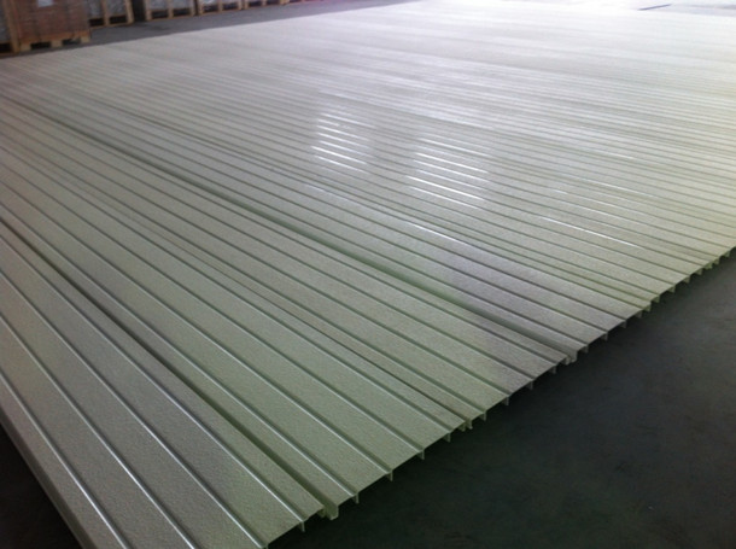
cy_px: 274
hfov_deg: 52.7
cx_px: 368
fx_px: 743
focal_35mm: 35
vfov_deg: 40.6
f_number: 2.8
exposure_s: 1/15
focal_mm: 3.85
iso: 80
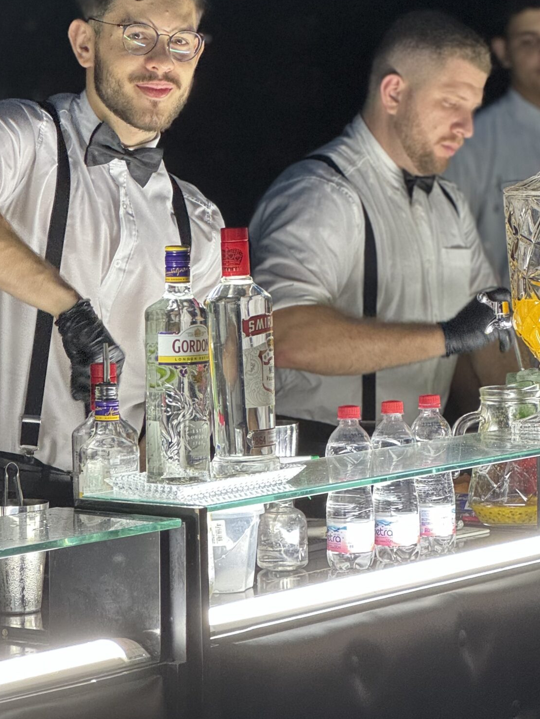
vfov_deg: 14.8
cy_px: 234
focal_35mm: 133
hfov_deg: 11.2
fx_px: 2766
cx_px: 307
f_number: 2.8
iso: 400
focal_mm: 9
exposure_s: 1/60
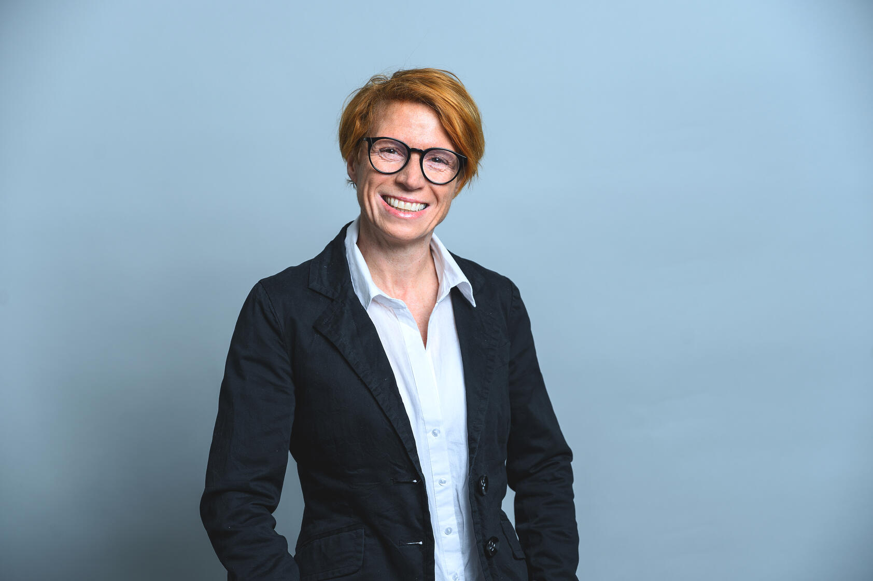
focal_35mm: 70
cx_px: 436
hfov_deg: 28.9
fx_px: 1696
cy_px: 290
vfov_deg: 19.4
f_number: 4
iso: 100
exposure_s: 1/160
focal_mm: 70
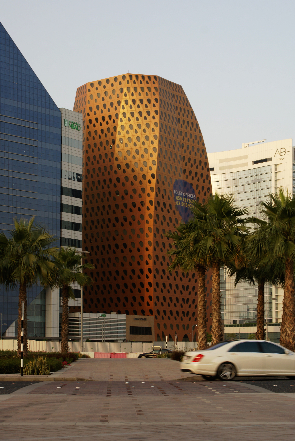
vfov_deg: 29.8
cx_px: 148
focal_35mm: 68
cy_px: 220
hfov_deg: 20.2
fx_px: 827
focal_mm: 45
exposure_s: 1/80
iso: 100
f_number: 6.3
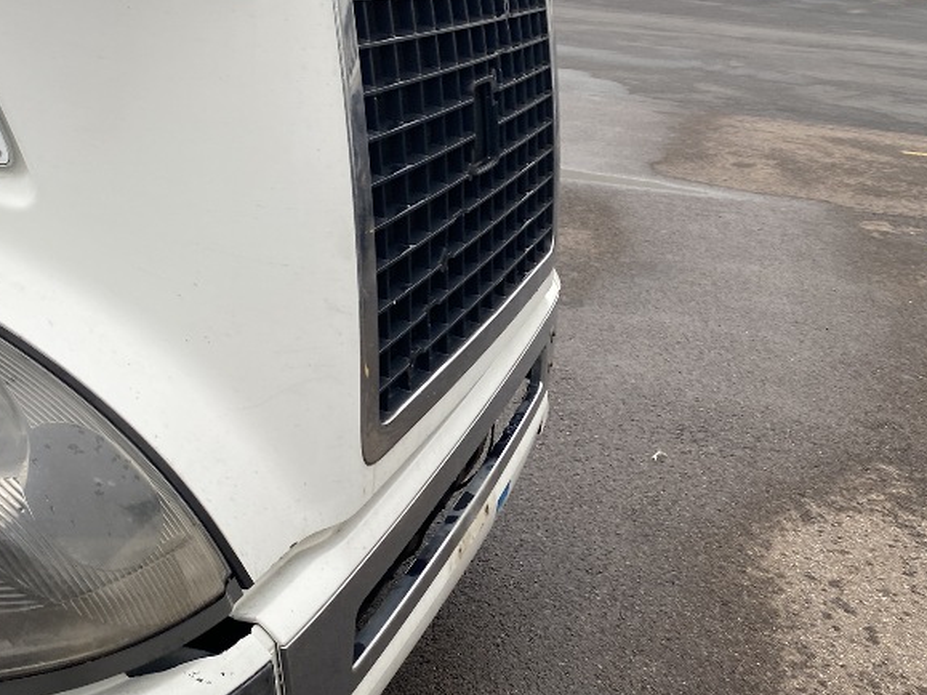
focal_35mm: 46
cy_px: 392
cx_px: 616
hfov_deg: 40.7
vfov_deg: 31.5
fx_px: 1232
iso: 40
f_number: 1.8
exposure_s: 1/122
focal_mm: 4.25
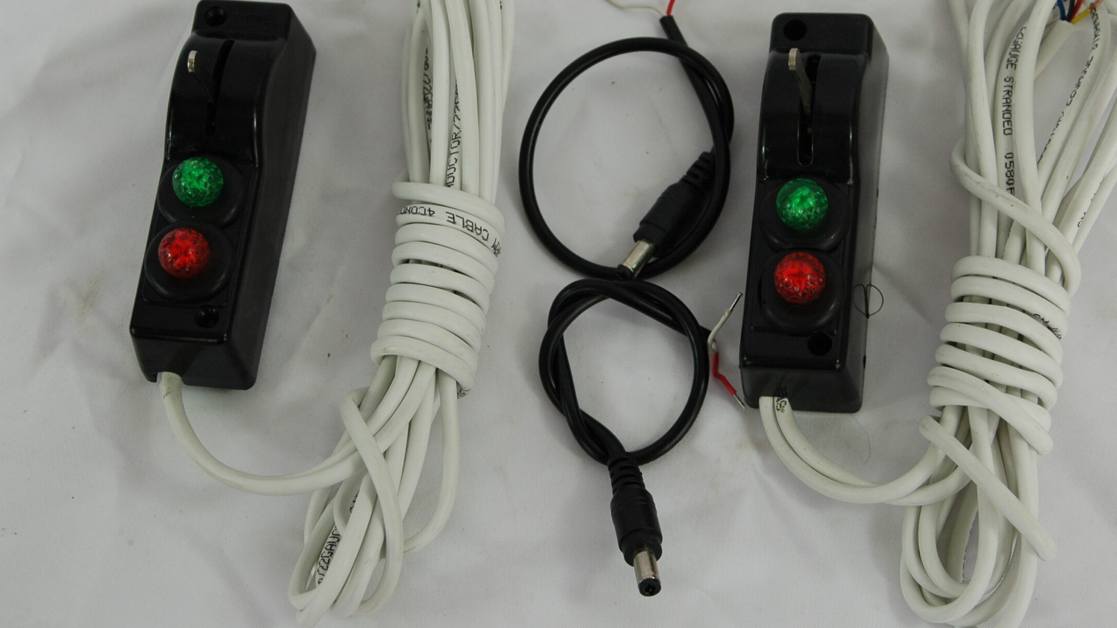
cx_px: 611
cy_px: 248
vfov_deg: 8.7
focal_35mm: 140
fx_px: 4135
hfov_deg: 15.4
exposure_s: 1/160
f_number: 6.3
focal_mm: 75
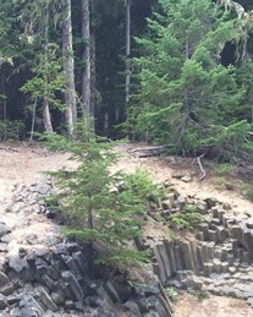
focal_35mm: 70
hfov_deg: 20.5
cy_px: 200
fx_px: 656
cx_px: -49
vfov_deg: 27.1
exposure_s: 1/199
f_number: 2.2
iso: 32
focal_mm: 4.15
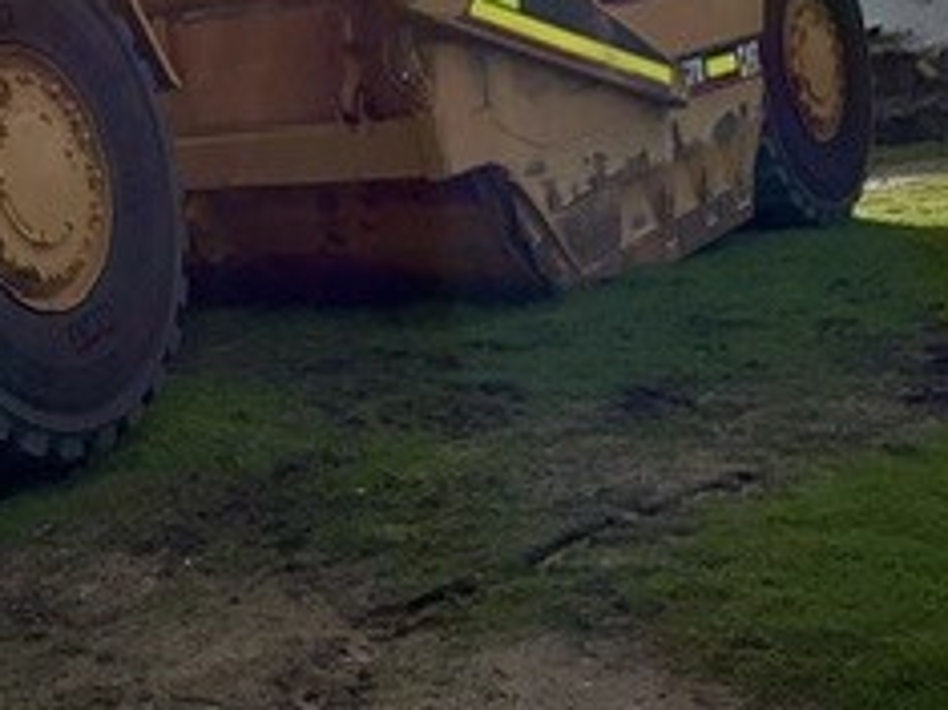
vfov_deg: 18.1
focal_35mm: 79
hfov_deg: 22.2
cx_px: -274
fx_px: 2162
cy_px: -32
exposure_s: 1/5814
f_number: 1.8
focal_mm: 3
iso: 16
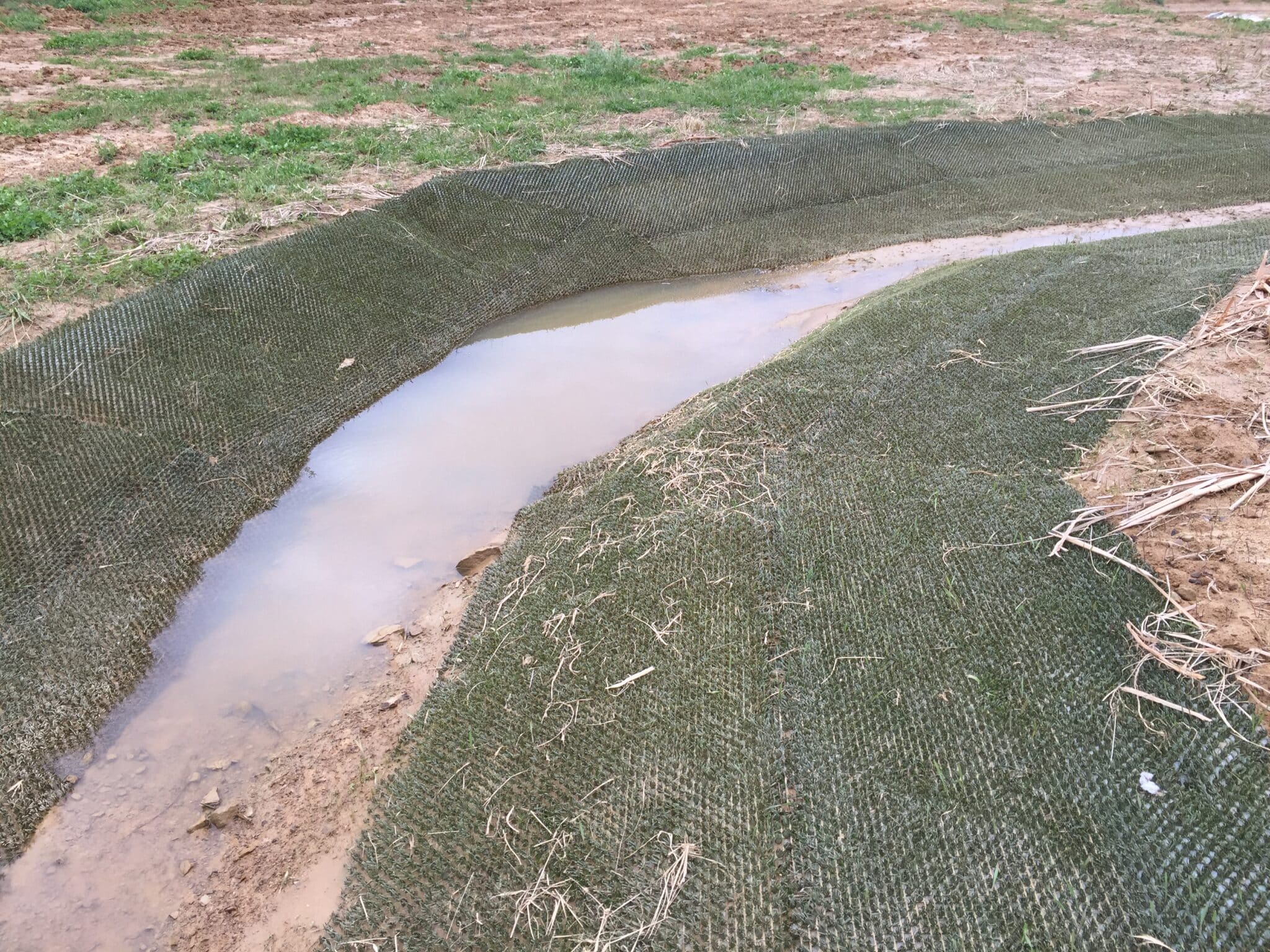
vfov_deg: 48.2
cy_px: 476
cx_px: 635
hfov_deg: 61.7
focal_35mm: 29
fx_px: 1064
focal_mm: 4.15
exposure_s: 1/208
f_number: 2.2
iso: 32
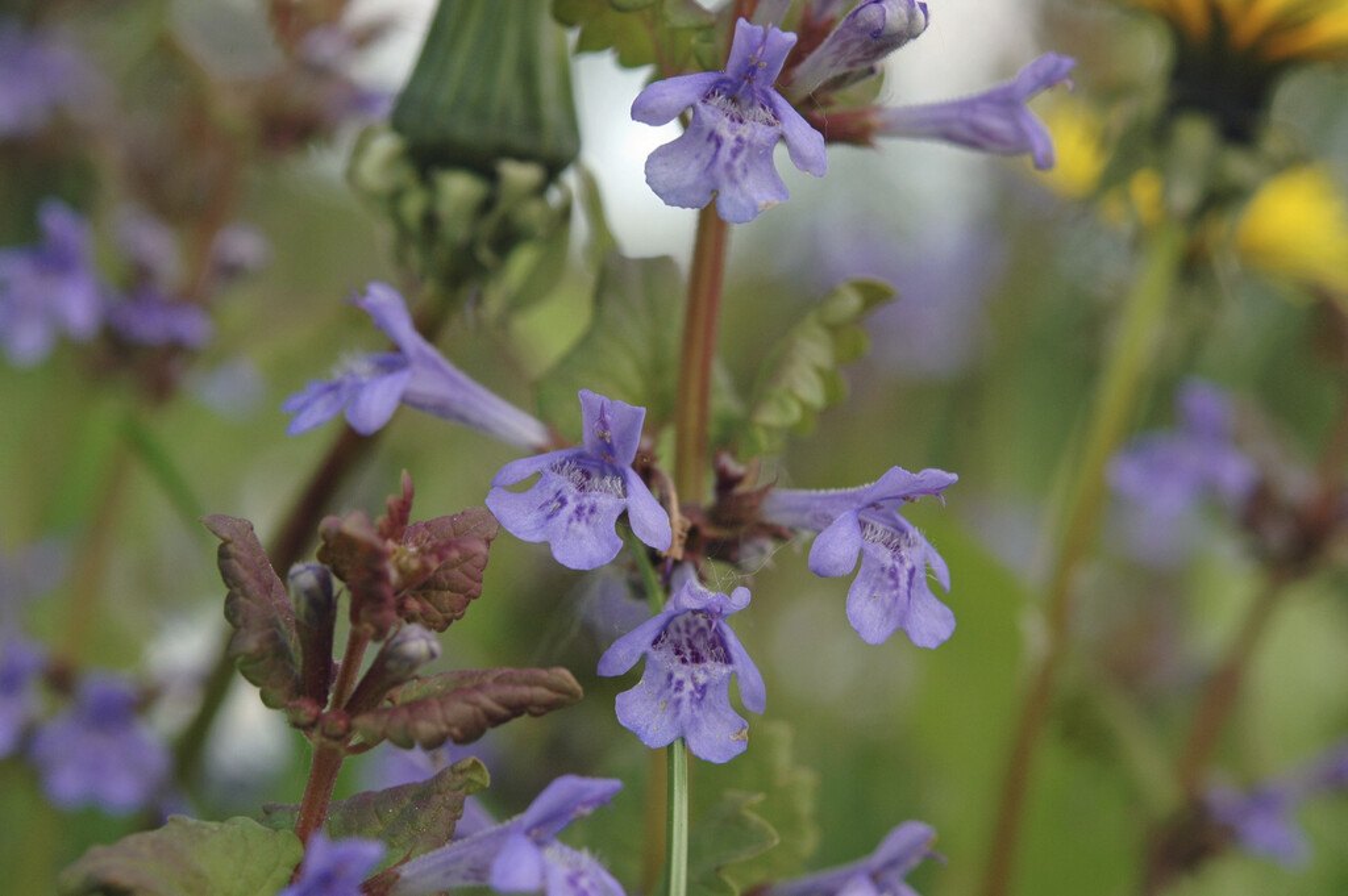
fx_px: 3367
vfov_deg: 15.2
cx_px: 674
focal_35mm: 90
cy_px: 448
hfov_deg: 22.6
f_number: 8
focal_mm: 60
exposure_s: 1/160
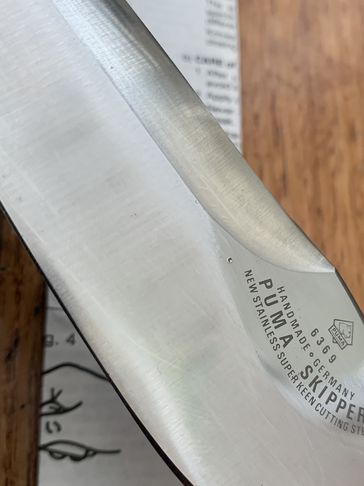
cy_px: 267
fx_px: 547
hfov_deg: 36.6
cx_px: 228
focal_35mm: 39
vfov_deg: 47.8
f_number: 1.8
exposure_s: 1/60
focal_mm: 4.25
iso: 125
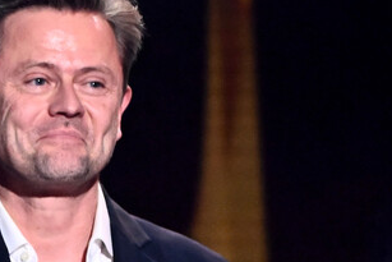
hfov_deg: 1.3
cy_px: 434
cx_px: -457
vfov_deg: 0.9
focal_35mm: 1565
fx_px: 17048
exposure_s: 1/320
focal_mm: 300
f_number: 5.6
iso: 3200
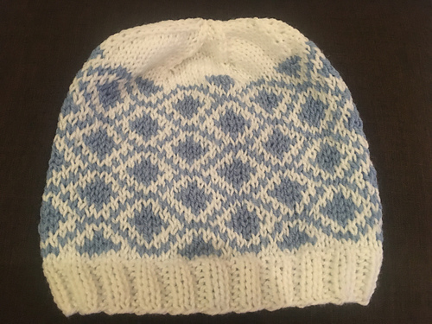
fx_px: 362
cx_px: 216
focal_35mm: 29
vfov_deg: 48.2
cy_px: 162
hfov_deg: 61.7
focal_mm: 4.15
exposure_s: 1/17
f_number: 2.2
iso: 200
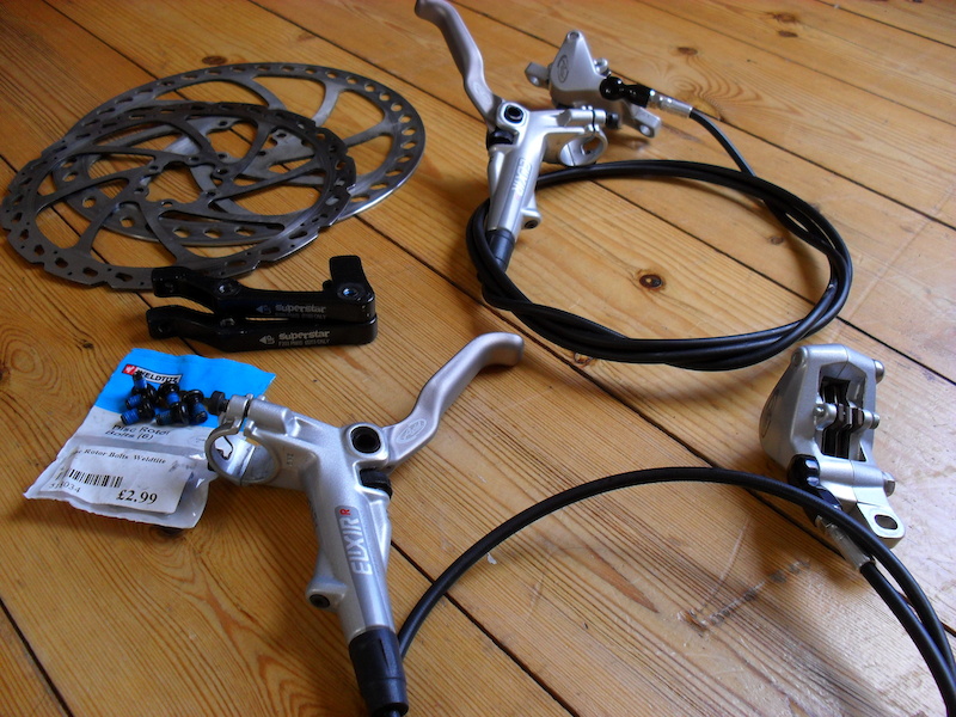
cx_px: 478
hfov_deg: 52.6
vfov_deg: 40.7
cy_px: 358
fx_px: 967
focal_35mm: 35
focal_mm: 6.3
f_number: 3.2
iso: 100
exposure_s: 1/45
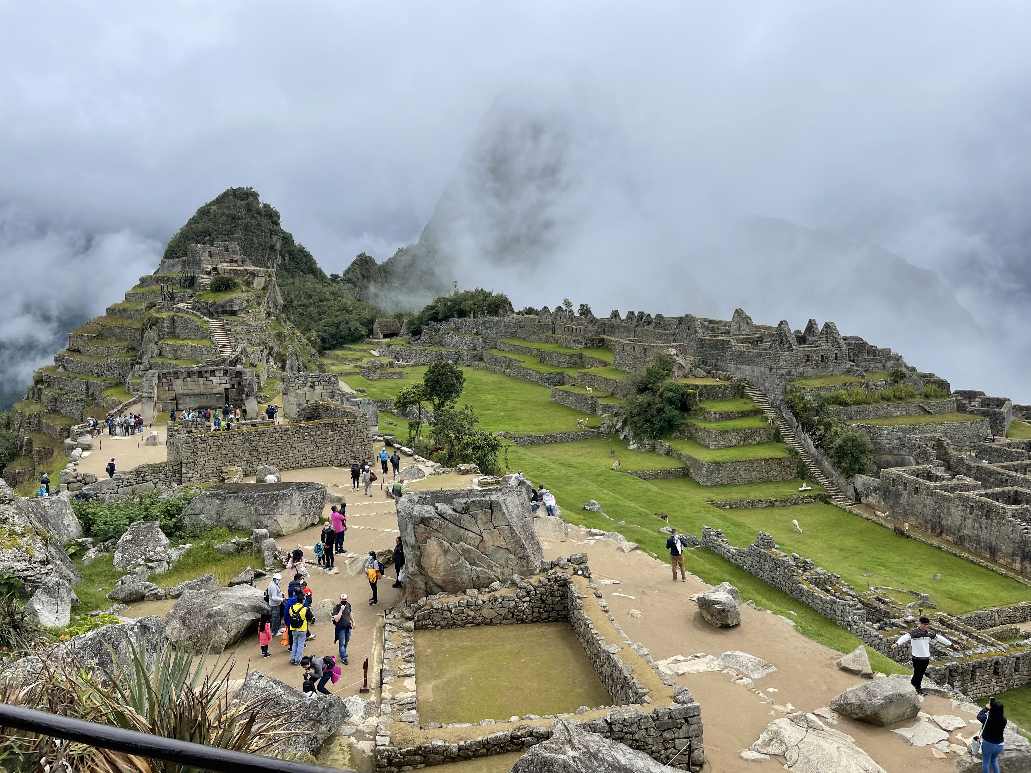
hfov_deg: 67.3
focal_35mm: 26
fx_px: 774
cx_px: 516
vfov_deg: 53.1
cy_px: 386
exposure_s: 1/3731
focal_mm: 4.2
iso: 32
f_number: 1.6
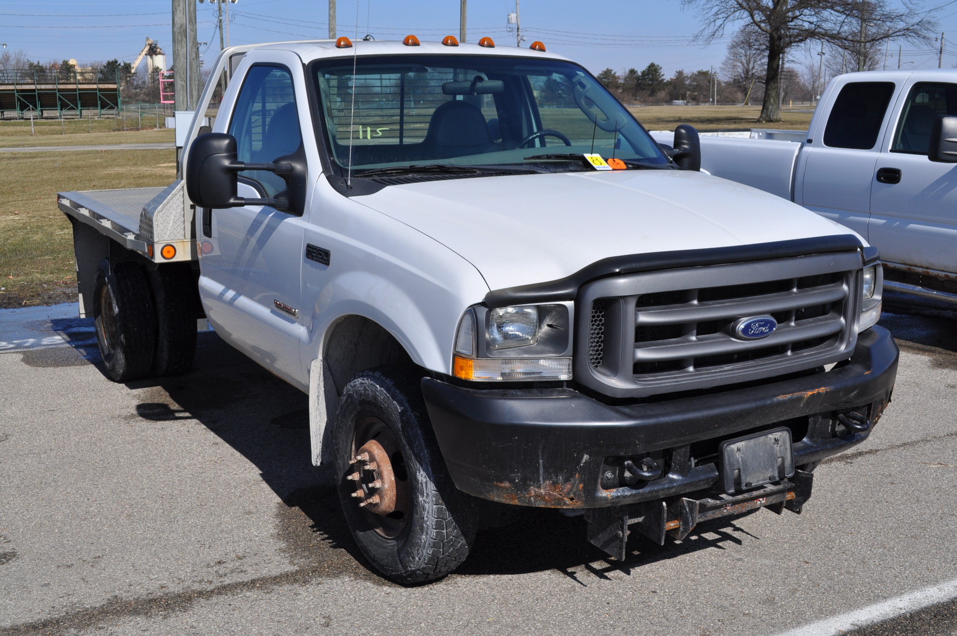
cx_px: 478
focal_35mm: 42
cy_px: 318
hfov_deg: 46.4
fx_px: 1115
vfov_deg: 31.8
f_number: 10
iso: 200
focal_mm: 28
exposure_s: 1/400
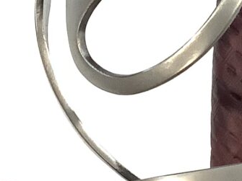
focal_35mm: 142
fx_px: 992
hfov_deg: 13.7
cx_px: 236
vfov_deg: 10.4
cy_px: 80
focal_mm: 3.3
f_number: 2.4
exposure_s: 1/60
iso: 250
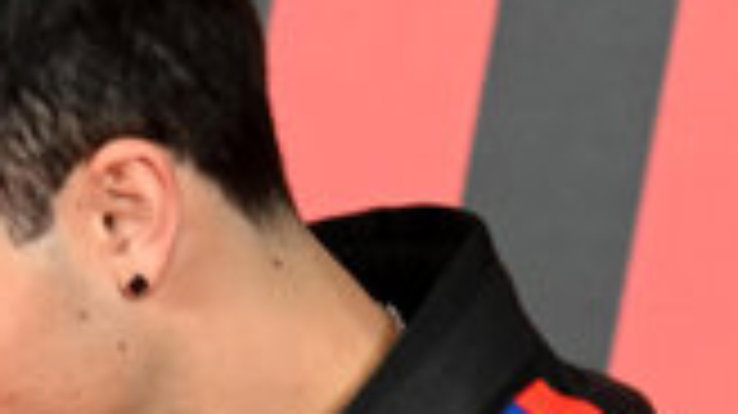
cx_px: -207
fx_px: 9993
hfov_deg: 4.2
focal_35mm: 511
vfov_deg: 2.3
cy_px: 1222
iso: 1600
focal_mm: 78
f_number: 3.2
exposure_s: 1/250
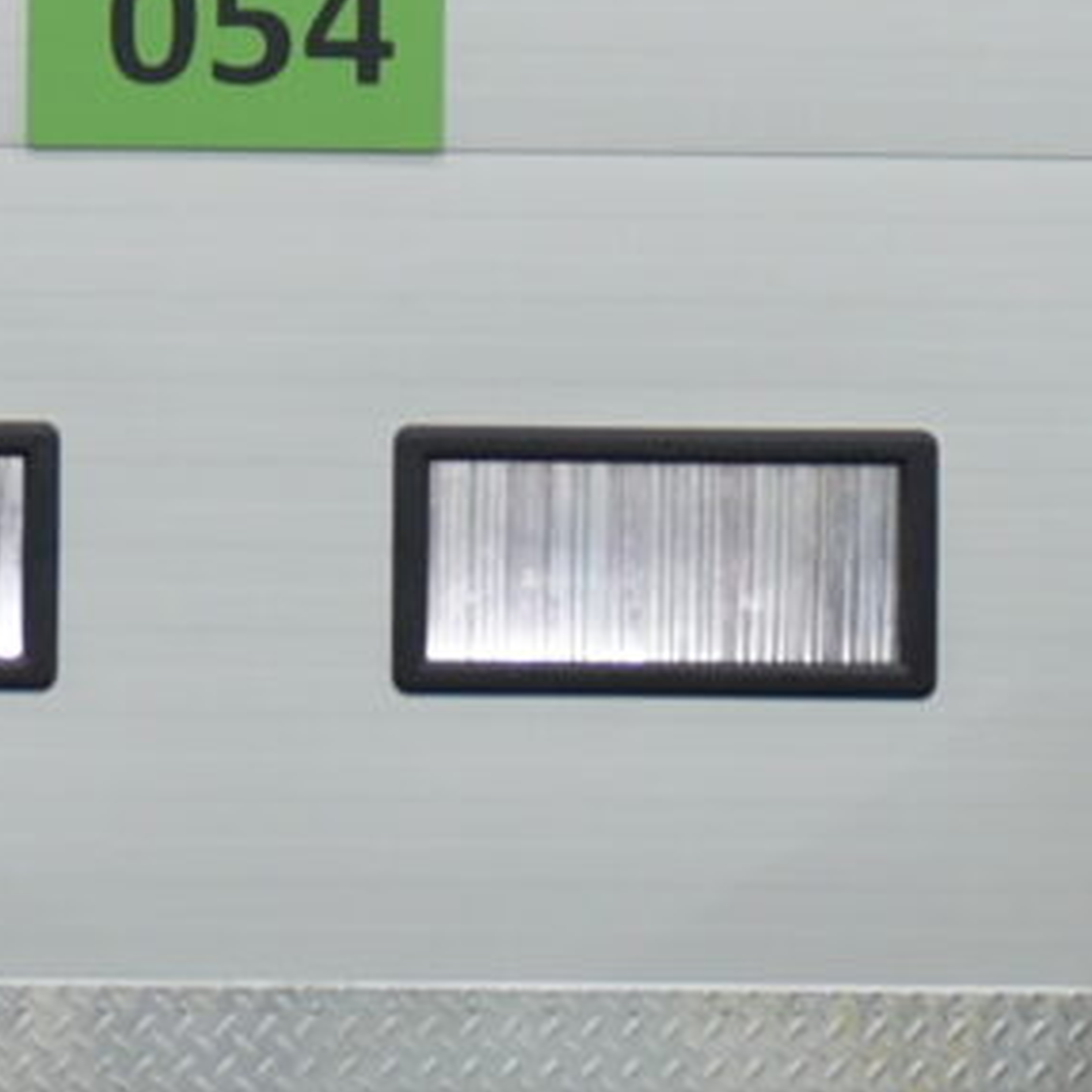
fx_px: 10279
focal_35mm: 288
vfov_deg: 6.1
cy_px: -25
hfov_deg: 6.1
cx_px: 460
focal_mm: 38
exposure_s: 1/160
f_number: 2.8
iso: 1000
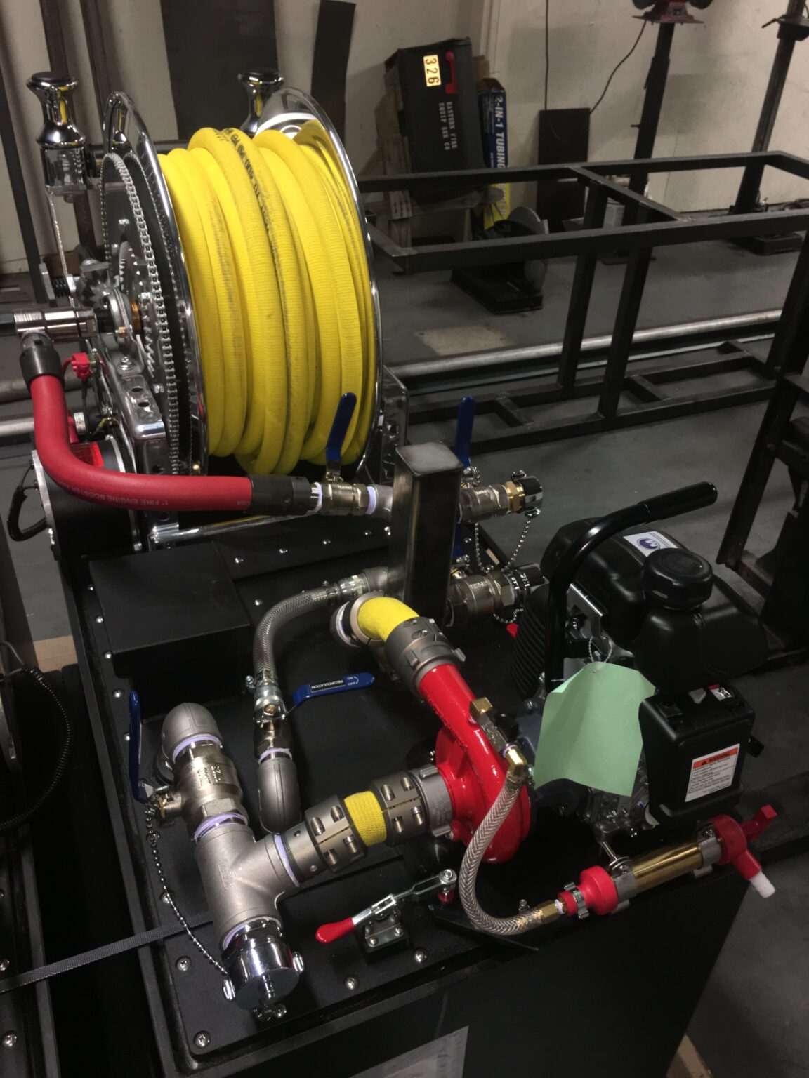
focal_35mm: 29
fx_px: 904
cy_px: 539
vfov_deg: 61.7
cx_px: 404
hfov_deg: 48.2
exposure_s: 1/30
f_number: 2.2
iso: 64
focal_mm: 4.15
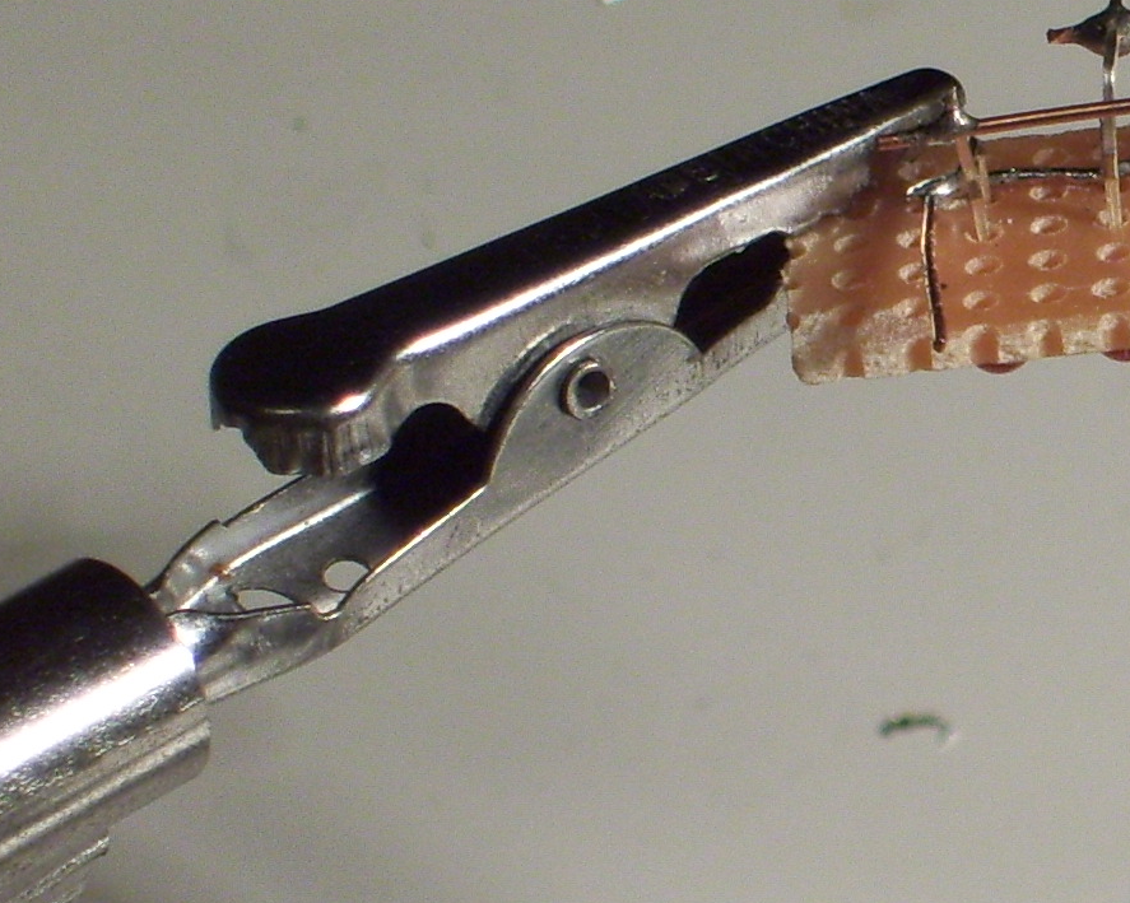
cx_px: 1499
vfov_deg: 4.6
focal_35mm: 339
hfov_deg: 5.7
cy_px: 572
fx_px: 11334
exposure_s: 1/15
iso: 160
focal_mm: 18
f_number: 4.6
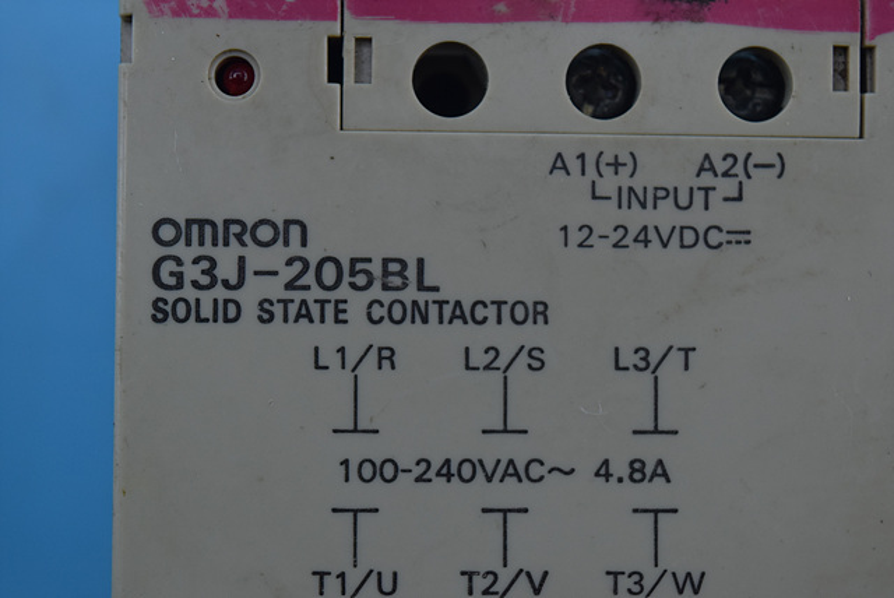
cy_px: 299
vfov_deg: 19.0
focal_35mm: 72
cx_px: 447
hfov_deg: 28.0
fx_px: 1790
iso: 800
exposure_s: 1/250
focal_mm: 48
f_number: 8
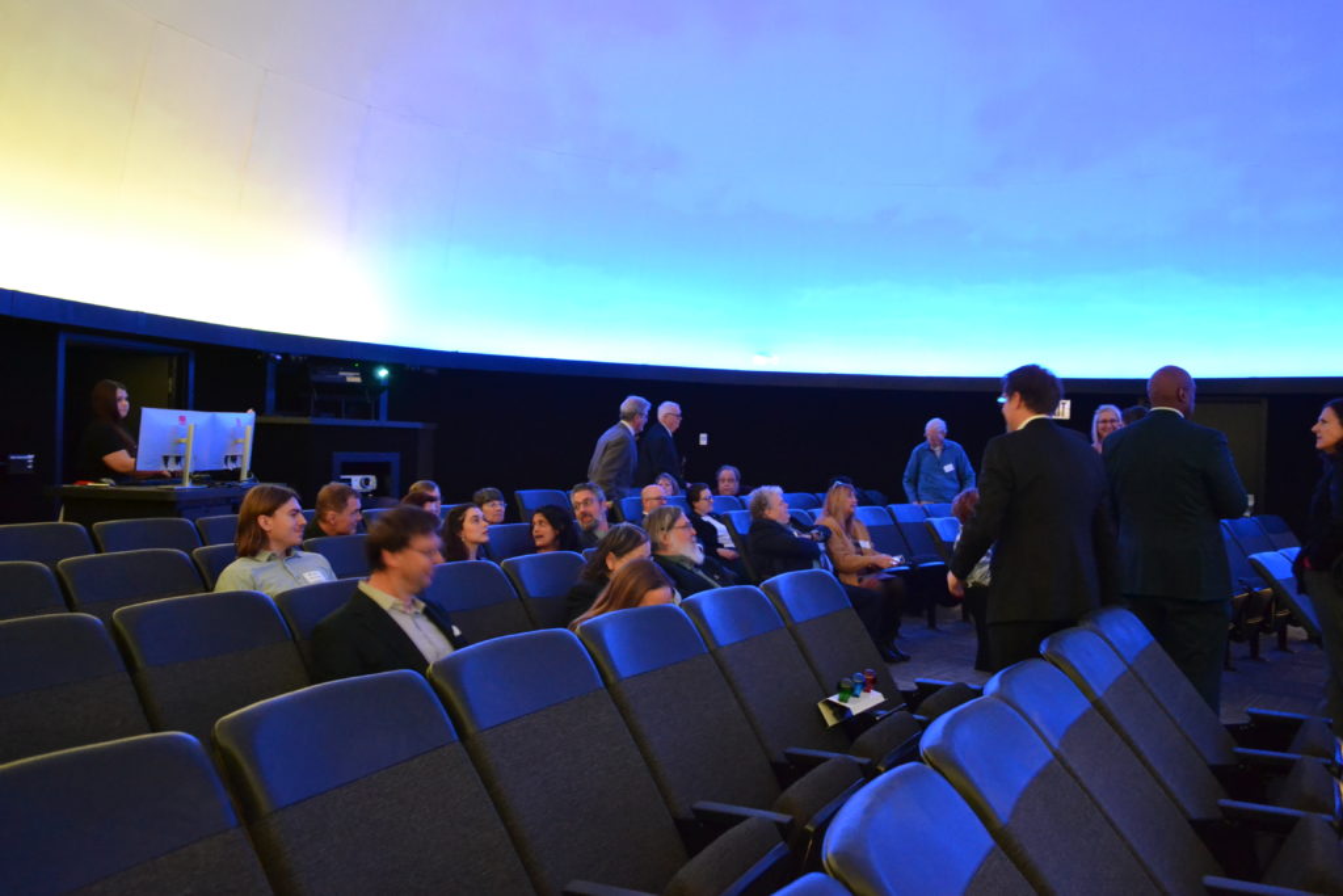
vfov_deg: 47.9
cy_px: 448
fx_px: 1007
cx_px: 672
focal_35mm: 27
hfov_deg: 67.4
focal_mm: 18
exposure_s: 1/15
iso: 3200
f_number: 3.5
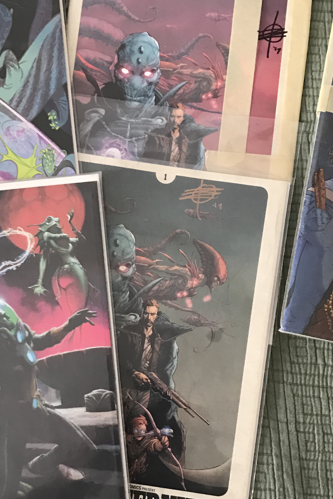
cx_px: 172
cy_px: 301
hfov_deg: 27.5
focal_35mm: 49
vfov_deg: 40.1
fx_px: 680
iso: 50
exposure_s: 1/15
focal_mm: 3.99
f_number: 1.8
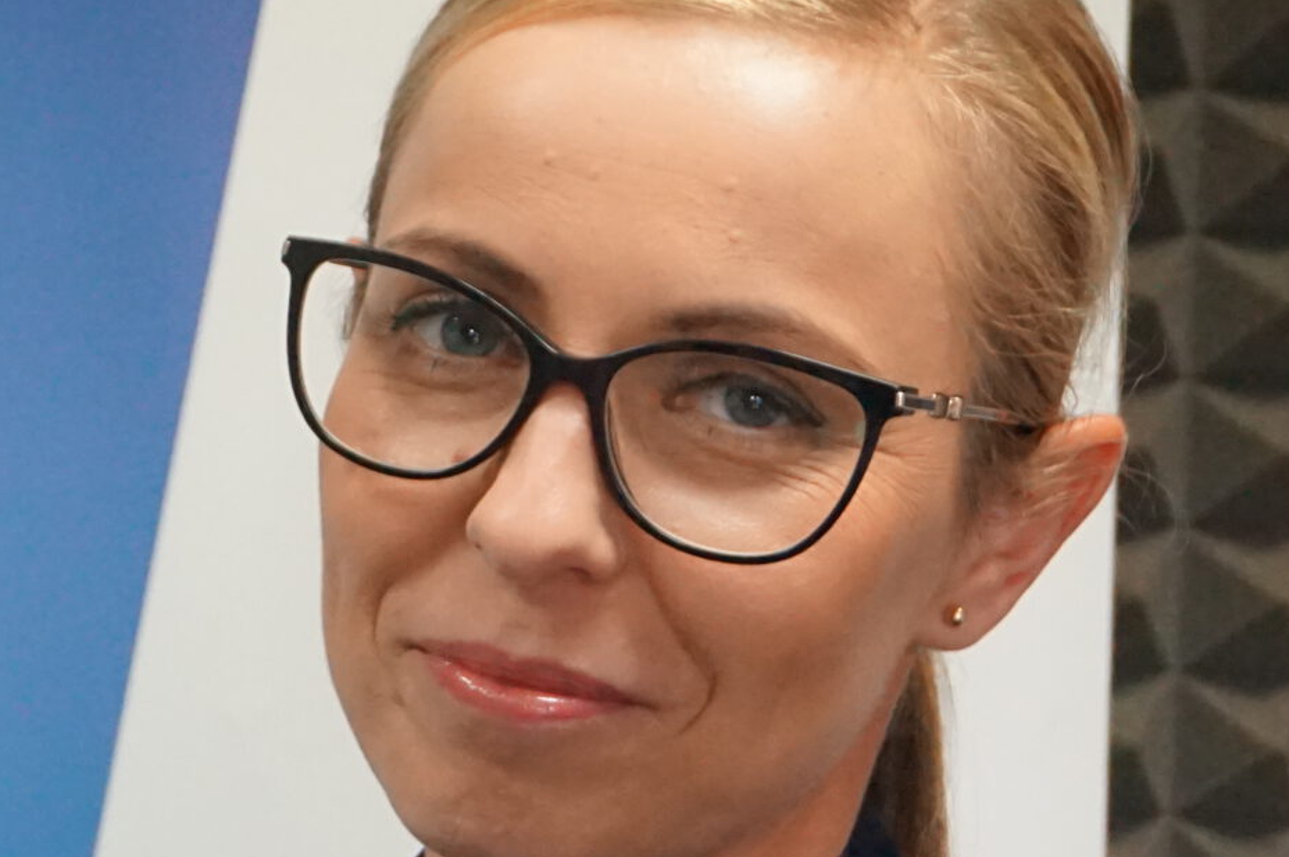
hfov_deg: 13.5
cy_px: 926
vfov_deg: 9.1
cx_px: -160
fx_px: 5330
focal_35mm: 149
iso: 3200
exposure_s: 1/160
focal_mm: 36
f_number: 5.6
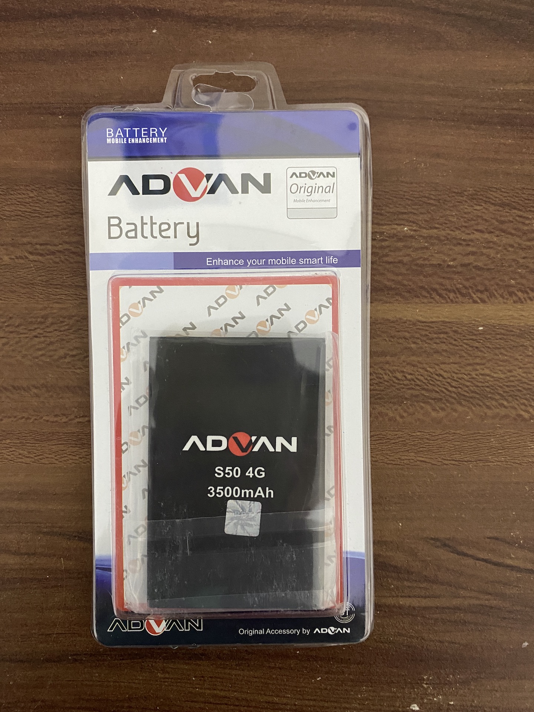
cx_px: 267
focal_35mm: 26
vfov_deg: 67.3
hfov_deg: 53.1
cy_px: 356
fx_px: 535
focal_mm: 4.25
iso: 640
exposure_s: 1/32
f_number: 1.8
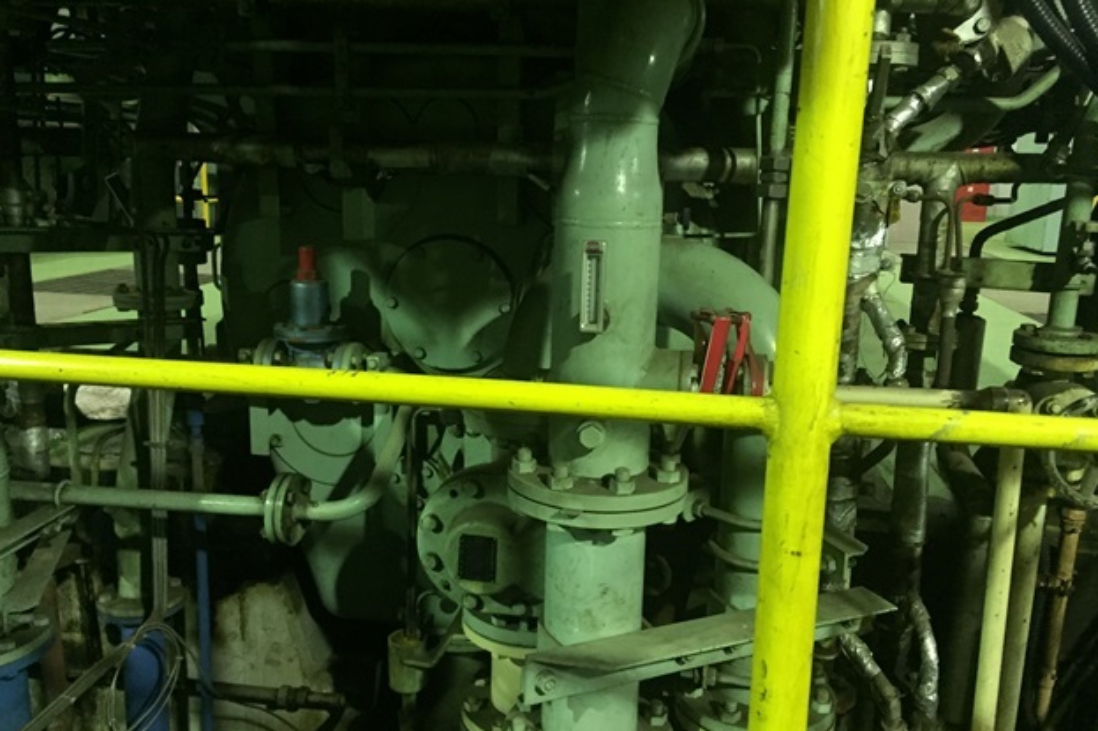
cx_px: 543
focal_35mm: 31
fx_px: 945
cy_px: 379
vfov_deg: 42.3
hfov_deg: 60.3
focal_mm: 4.15
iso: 320
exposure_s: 1/17
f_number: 2.2
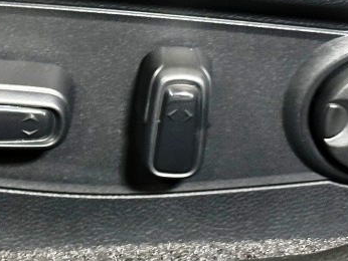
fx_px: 1429
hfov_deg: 13.8
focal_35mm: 142
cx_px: 88
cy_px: 110
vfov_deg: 10.5
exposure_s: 1/30
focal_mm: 6.86
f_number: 1.78
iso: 640
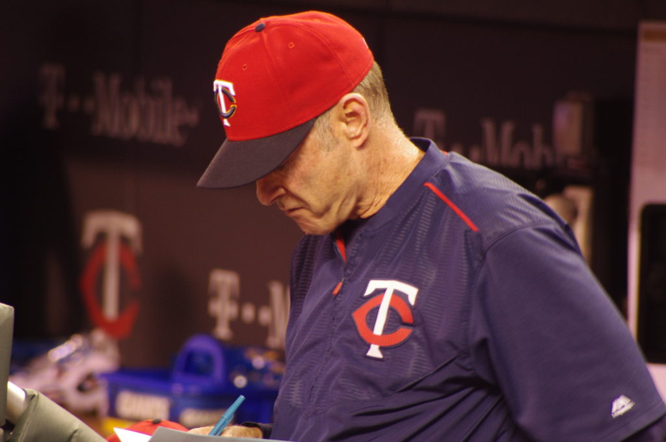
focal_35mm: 450
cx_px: 333
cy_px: 221
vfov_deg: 3.0
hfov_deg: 4.6
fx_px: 8314
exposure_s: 1/30
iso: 800
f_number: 6.7
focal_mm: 300
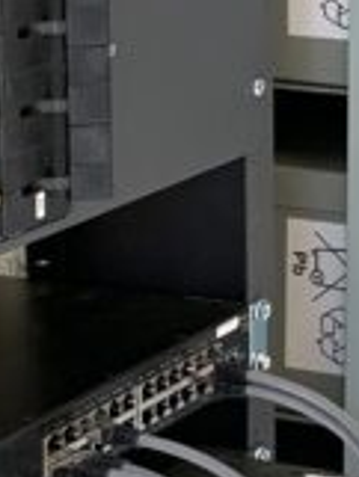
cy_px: 62
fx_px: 2279
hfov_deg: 8.9
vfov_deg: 11.9
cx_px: 469
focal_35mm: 165
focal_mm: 4.25
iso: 80
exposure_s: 1/121
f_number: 1.8
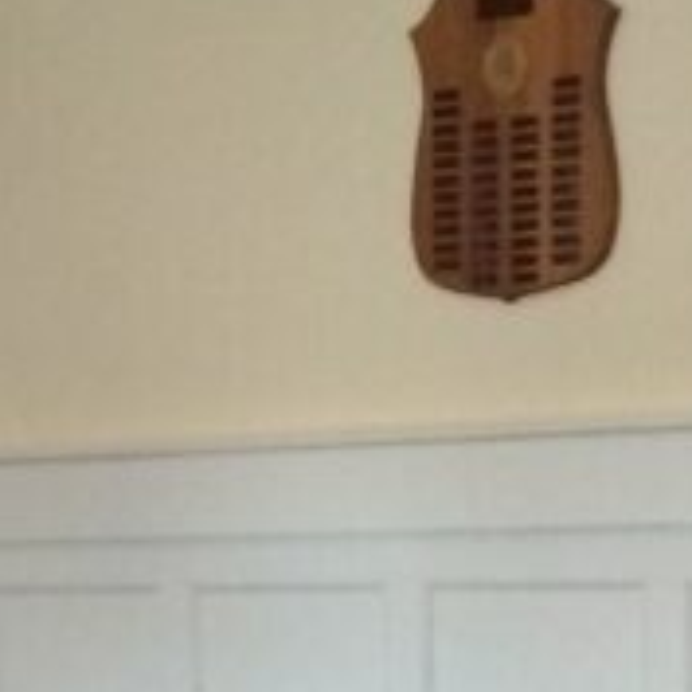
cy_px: 1126
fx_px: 4094
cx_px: -250
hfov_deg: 9.5
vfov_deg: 9.3
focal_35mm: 181
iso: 320
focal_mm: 4.15
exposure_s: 1/30
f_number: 2.2
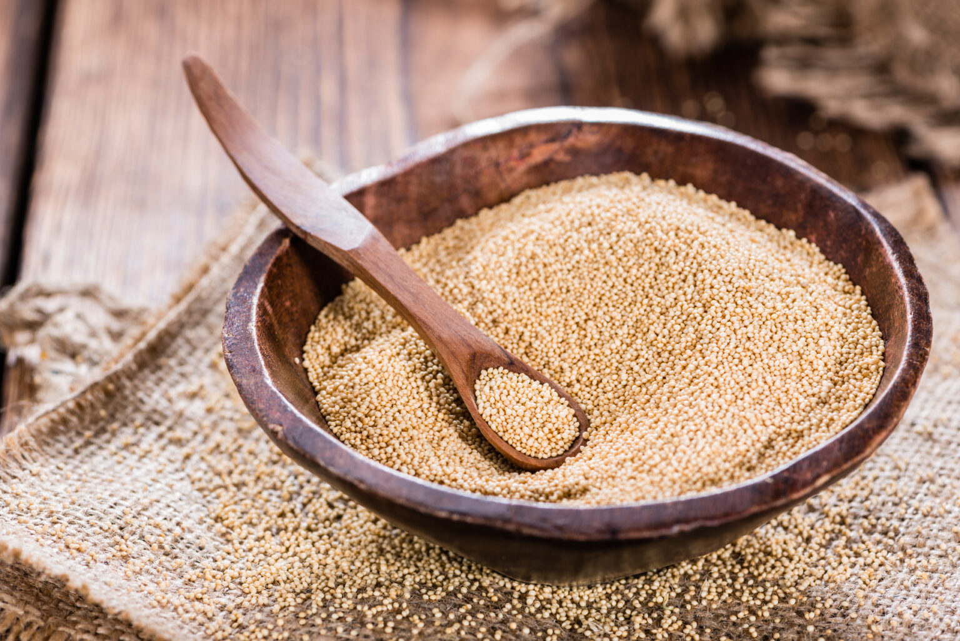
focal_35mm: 105
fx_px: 2801
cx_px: 480
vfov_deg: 13.0
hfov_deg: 19.5
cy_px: 320
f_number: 9
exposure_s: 1/250
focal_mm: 105
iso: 50
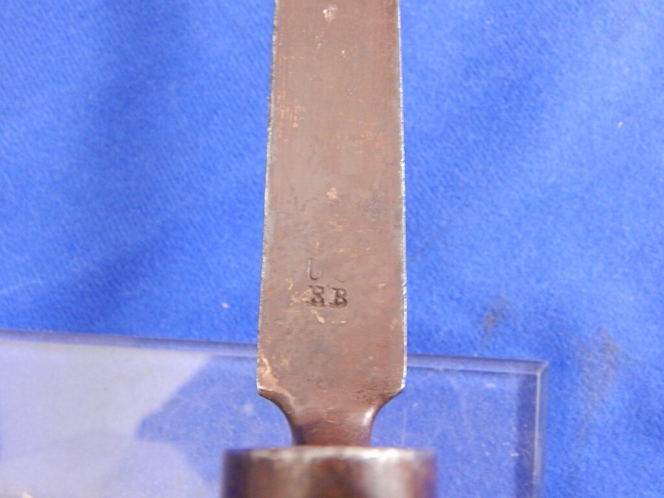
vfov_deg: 30.3
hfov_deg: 39.7
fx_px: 921
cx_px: 332
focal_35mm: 48
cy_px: 249
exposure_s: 1/8
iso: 720
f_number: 3.7
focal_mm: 8.6
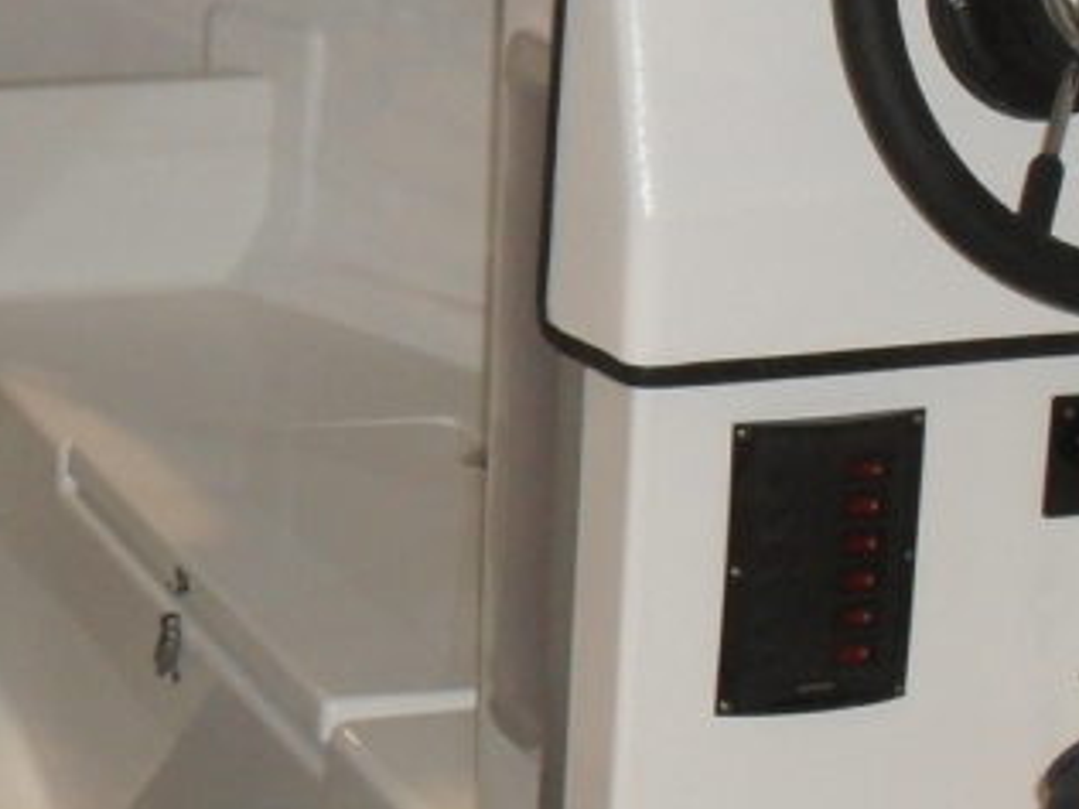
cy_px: 188
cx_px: 400
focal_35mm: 133
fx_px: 4146
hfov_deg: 14.8
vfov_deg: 11.1
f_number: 3.2
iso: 200
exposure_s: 1/45
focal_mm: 6.3
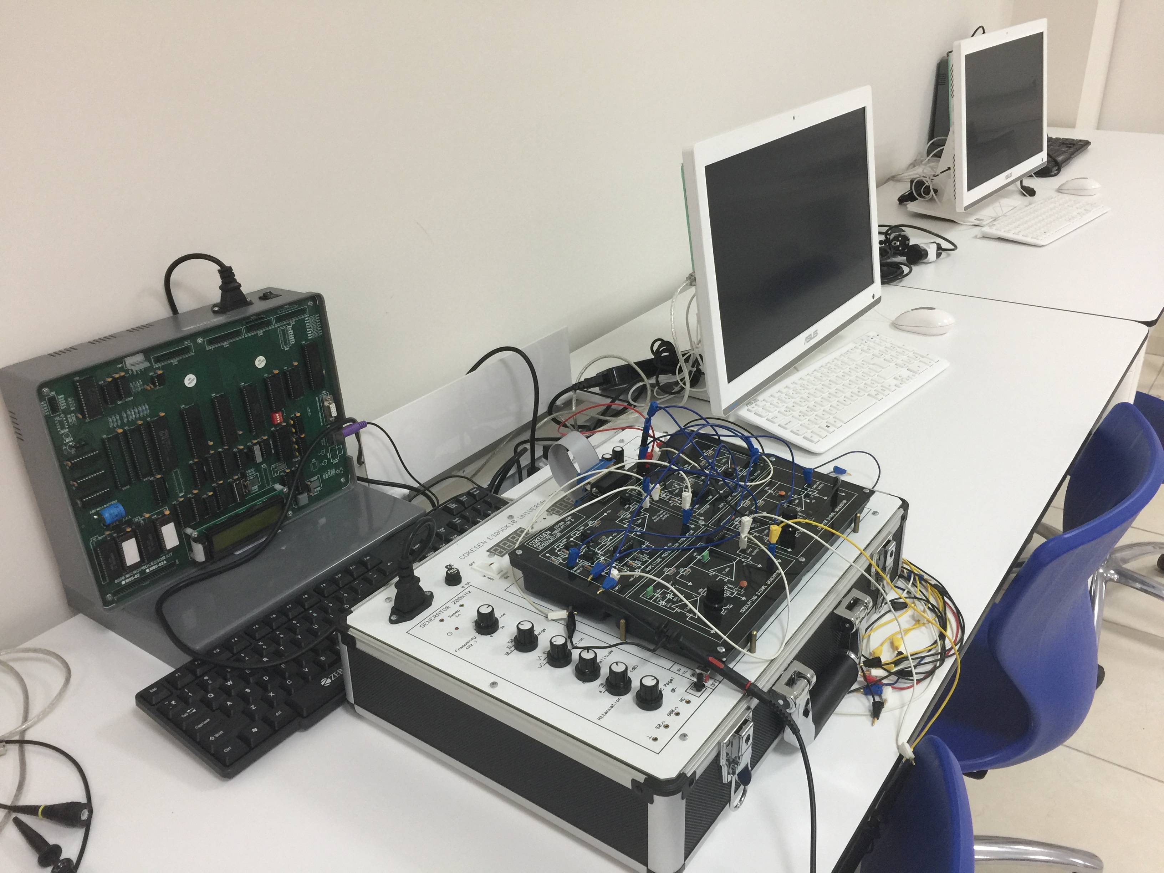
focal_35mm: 29
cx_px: 582
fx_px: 975
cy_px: 436
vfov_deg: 48.2
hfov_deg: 61.7
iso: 64
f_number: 2.2
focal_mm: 4.15
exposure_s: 1/17
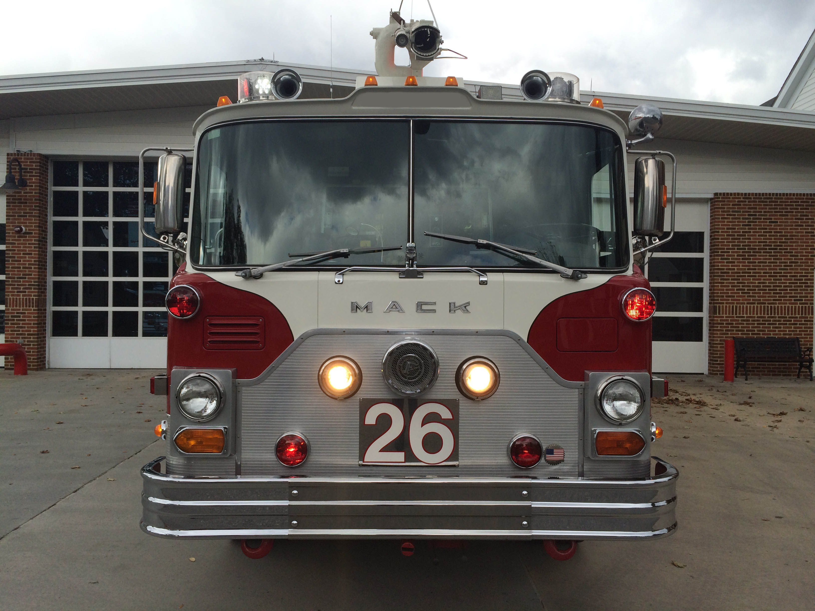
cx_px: 408
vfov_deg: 48.2
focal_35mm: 29
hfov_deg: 61.7
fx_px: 683
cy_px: 306
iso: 32
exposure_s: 1/805
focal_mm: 4.15
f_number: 2.2
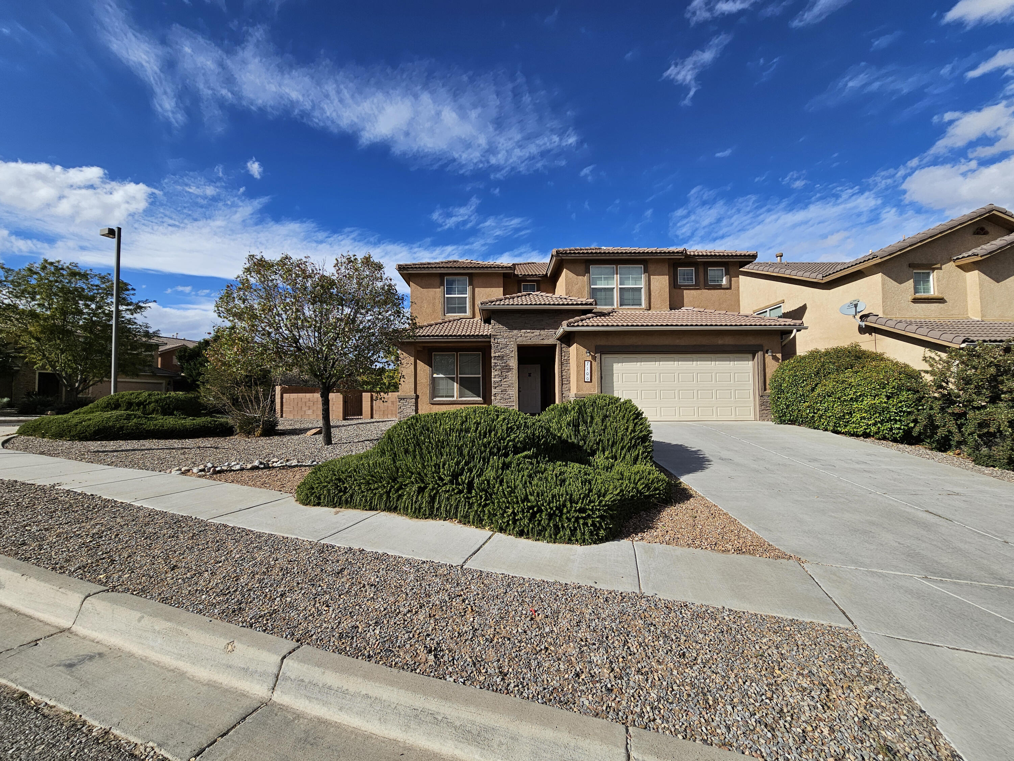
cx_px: 507
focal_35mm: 13
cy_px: 380
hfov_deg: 106.2
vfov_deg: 89.9
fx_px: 381
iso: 50
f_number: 2.2
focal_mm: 2.2
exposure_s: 1/3608
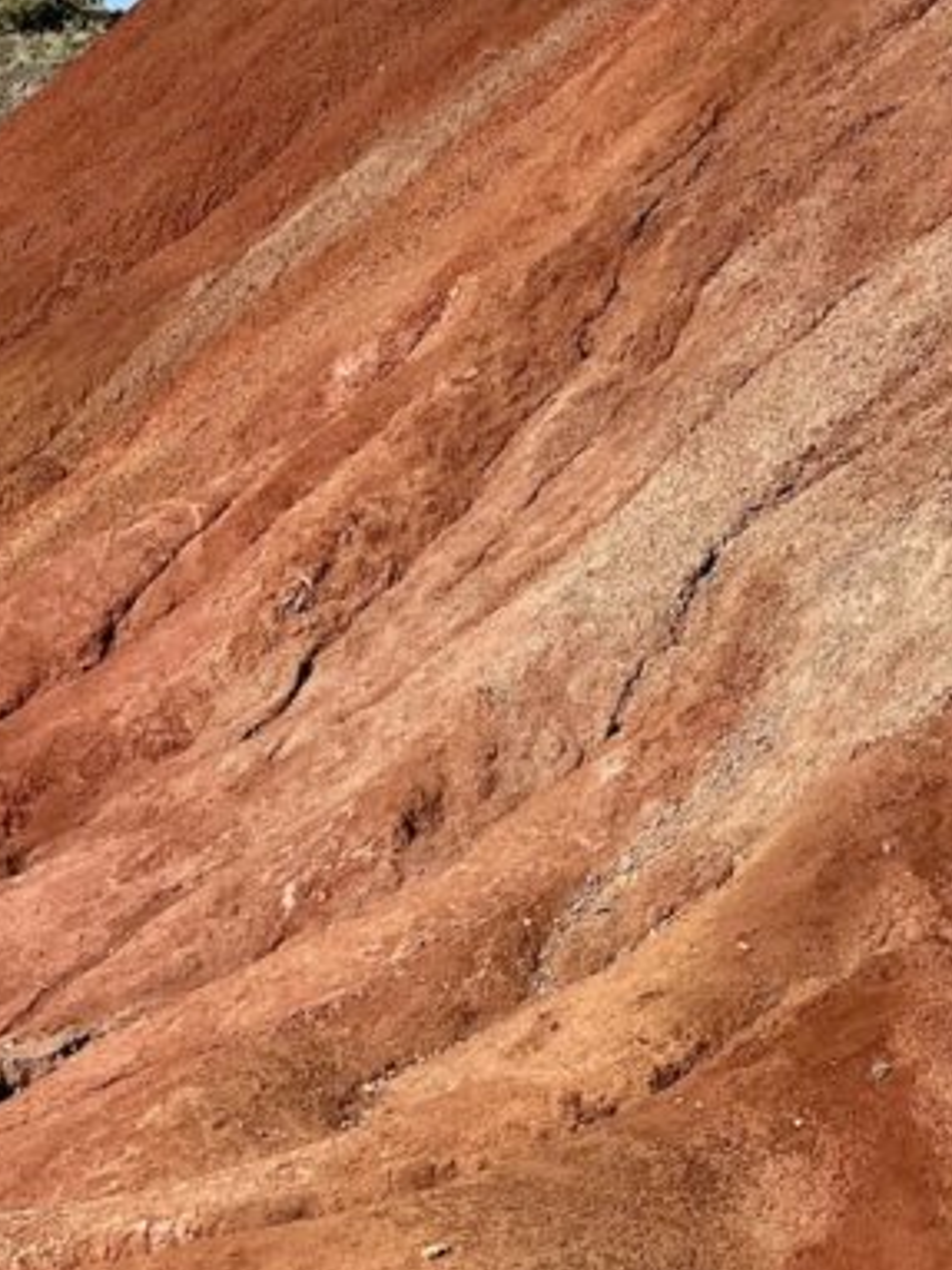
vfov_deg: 14.2
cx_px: 372
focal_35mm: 139
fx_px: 5100
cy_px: 527
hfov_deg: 10.7
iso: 20
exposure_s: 1/1597
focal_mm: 6
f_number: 2
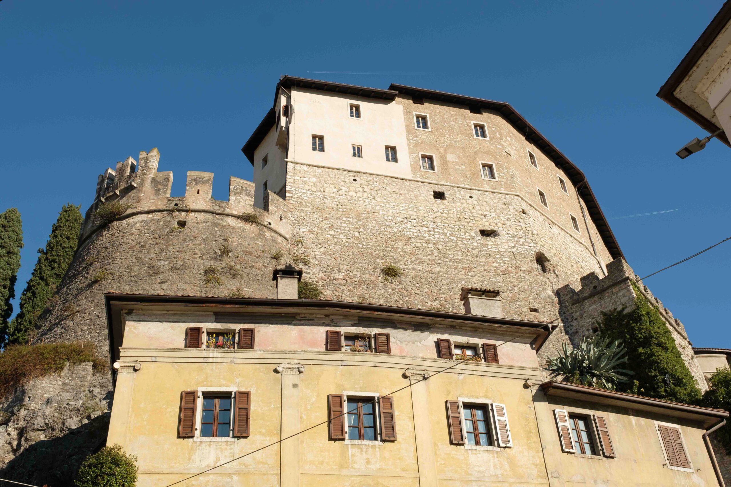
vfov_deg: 36.9
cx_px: 366
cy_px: 244
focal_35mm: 36
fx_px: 731
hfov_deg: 53.1
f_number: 8
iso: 250
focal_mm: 24.2
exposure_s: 1/400
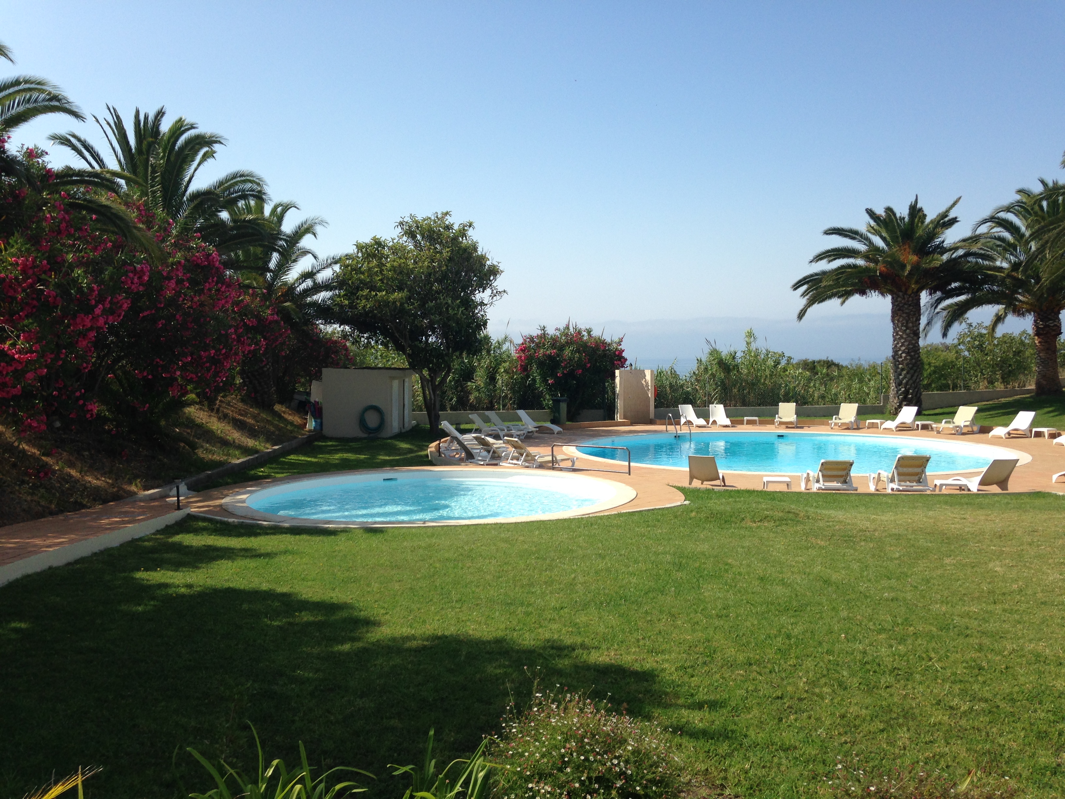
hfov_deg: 55.4
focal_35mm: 33
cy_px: 400
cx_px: 532
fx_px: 1015
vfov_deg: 42.9
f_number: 2.4
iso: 50
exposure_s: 1/1808
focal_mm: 4.12
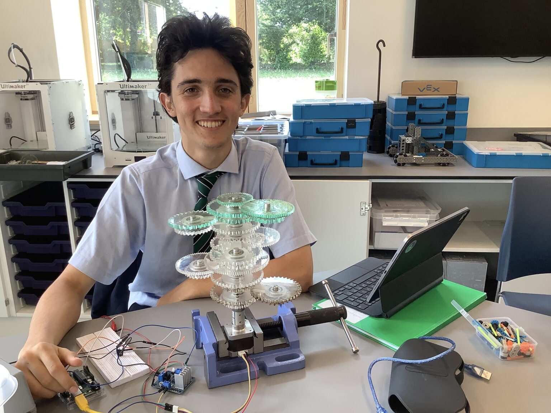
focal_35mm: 31
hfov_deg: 58.4
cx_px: 276
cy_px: 206
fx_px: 493
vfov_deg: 45.4
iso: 64
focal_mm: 3.3
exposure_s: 1/100
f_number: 2.4
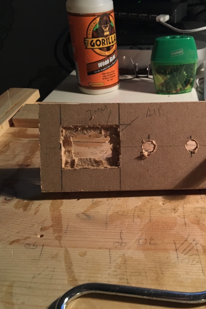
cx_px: 165
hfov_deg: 31.8
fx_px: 352
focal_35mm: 41
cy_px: 153
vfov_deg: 47.4
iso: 200
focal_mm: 4.15
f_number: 2.2
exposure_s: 1/33
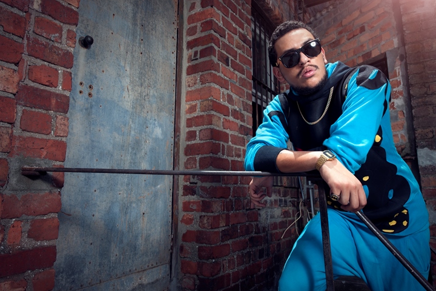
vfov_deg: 51.3
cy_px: 143
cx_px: 219
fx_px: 303
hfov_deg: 71.5
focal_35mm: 25
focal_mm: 24
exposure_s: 1/200
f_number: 9
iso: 100
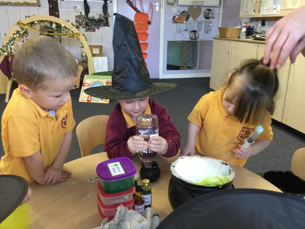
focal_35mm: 31
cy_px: 114
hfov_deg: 58.4
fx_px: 273
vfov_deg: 45.4
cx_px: 152
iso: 200
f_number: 2.4
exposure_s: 1/33
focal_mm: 3.3
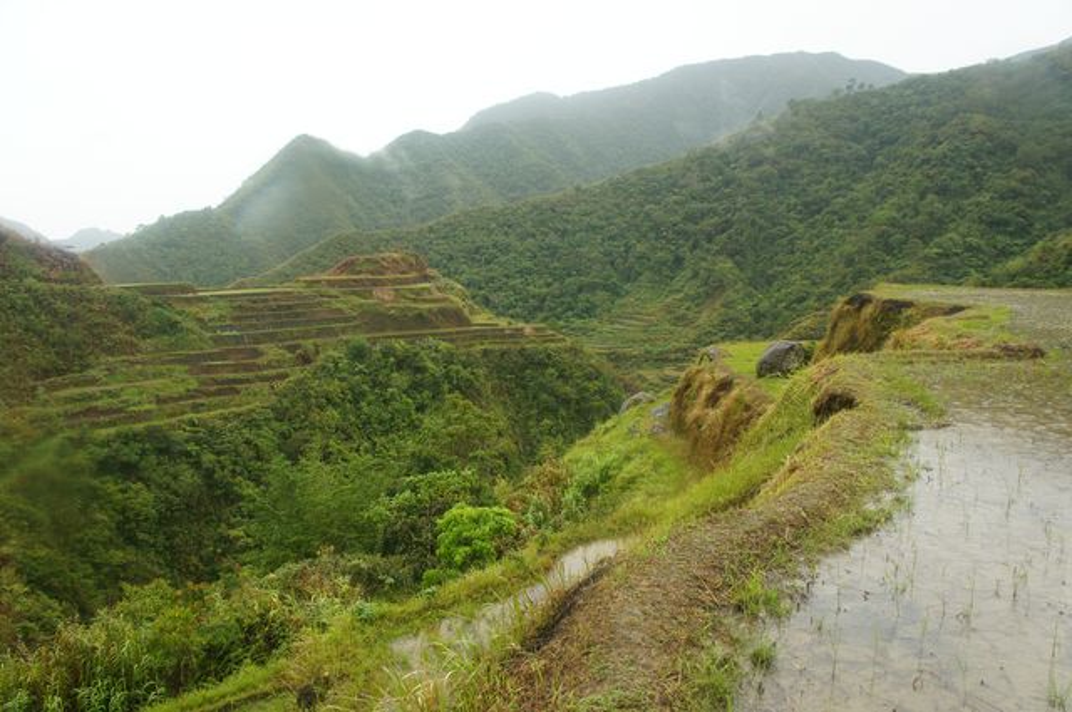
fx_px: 803
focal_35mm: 27
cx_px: 536
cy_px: 356
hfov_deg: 67.4
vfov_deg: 47.8
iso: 200
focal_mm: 18
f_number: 6.3
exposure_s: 1/80
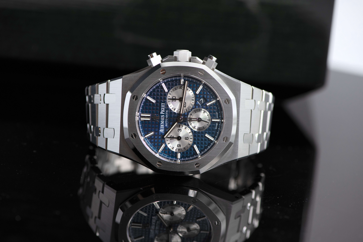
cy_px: 121
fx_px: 1059
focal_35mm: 105
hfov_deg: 19.5
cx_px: 182
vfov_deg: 13.0
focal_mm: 105
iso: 400
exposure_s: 1/250
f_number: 9
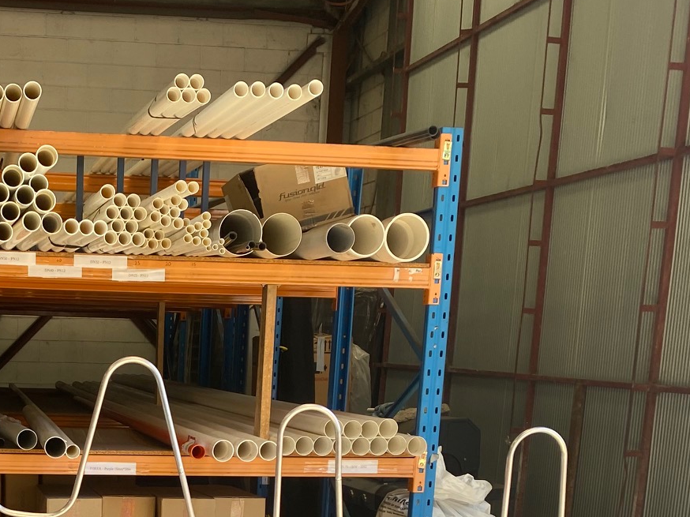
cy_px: 585
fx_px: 1196
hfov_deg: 30.7
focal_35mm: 60
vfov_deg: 22.8
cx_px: 68
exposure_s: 1/122
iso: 32
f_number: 1.8
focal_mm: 4.25
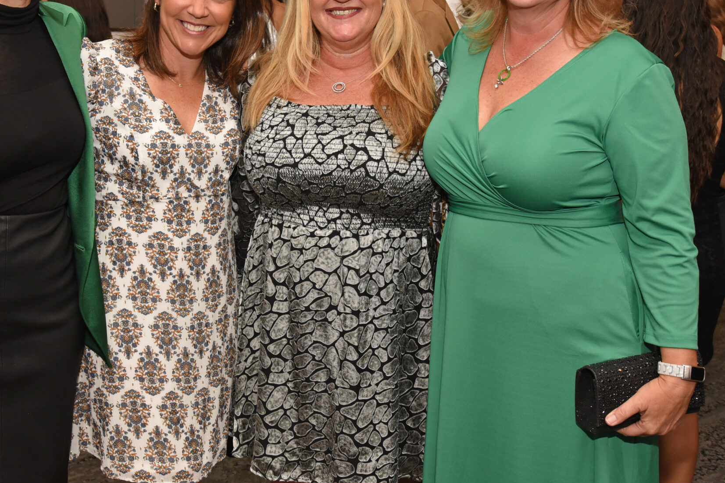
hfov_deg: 40.9
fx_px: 967
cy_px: 162
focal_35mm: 48
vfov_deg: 27.9
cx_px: 281
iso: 1600
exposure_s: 1/60
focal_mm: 31
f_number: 7.1
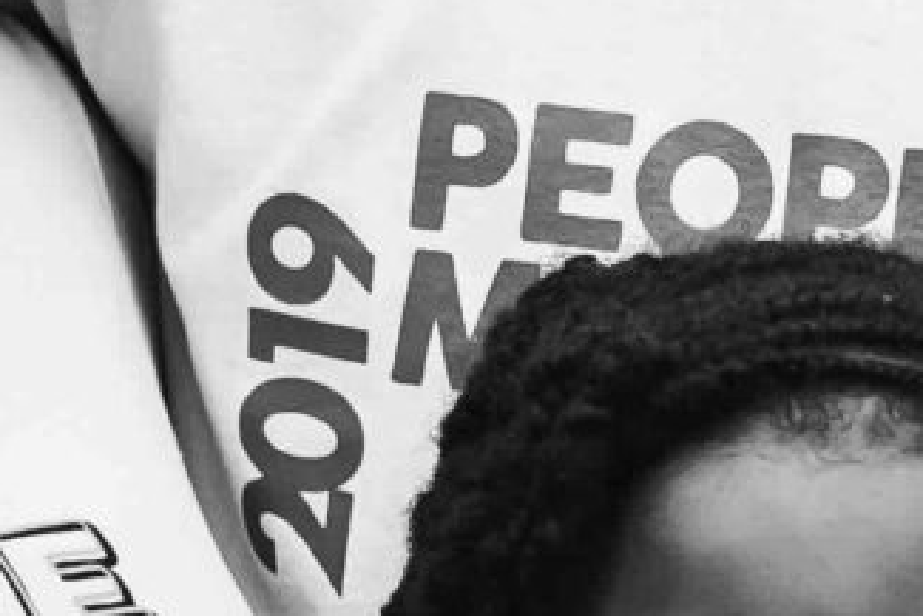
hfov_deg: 5.2
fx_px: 10106
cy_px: 294
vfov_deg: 3.5
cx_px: 770
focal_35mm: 394
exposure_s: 1/200
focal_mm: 50
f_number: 3.2
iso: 400
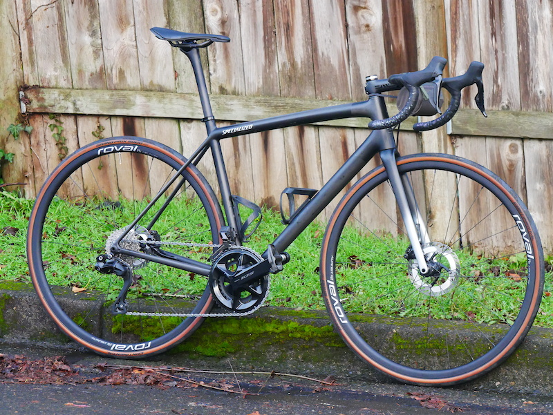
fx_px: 2685
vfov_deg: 8.8
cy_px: 208
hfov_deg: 11.8
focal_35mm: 168
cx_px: 276
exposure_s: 1/200
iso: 2000
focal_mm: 84
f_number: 7.1
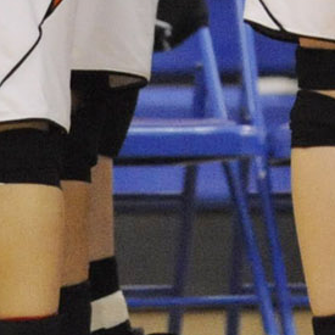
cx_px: 627
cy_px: -212
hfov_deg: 1.9
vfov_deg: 1.9
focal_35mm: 919
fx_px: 10062
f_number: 2.8
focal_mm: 165
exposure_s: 1/320
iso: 6400
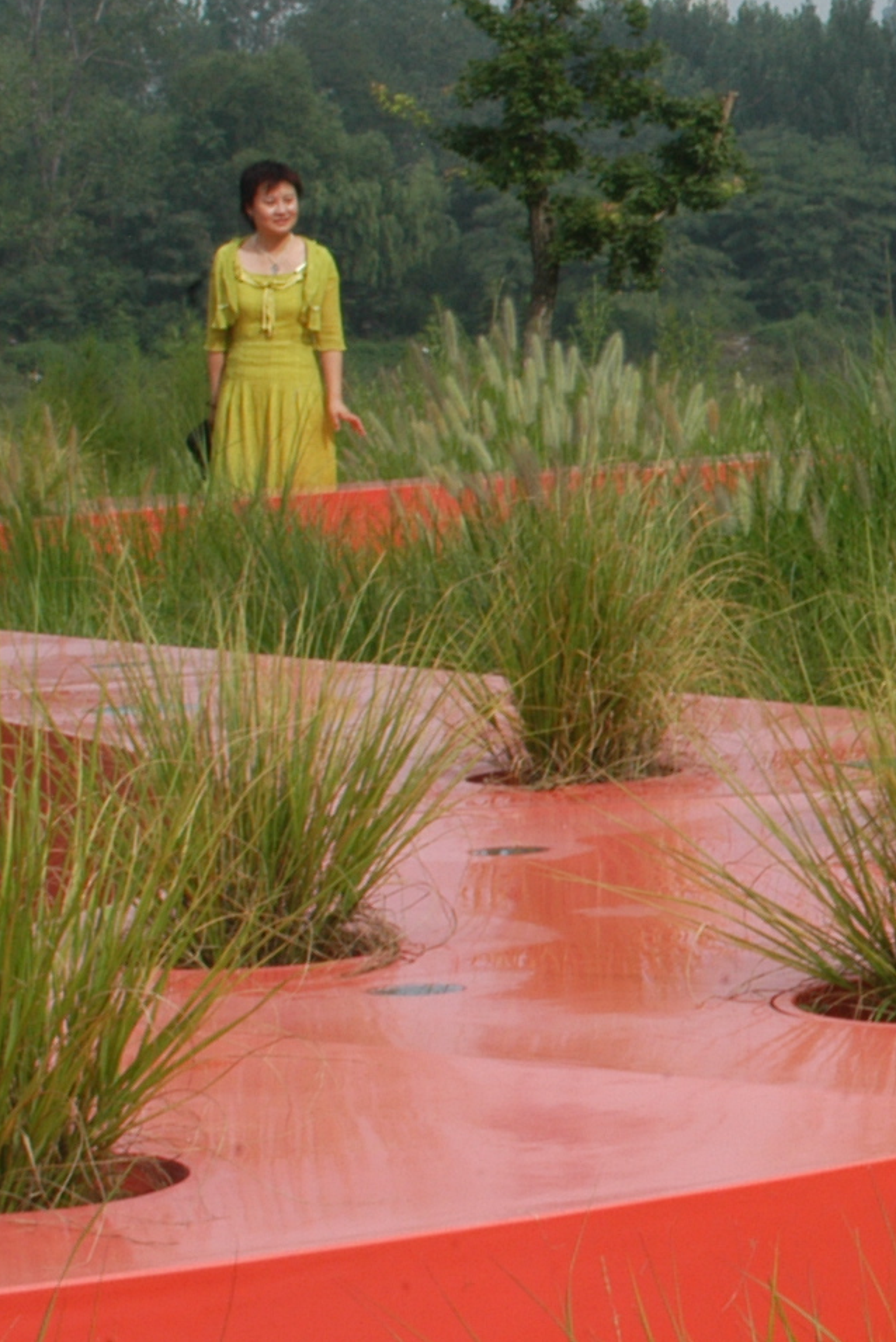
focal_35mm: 132
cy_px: 710
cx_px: 1681
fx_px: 4924
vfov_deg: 15.5
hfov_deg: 9.8
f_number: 22
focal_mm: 28
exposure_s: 1/40
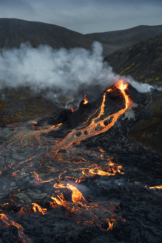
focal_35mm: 52
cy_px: 122
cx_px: 81
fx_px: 351
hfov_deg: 26.0
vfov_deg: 38.2
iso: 1250
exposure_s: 1/500
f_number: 4
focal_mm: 52
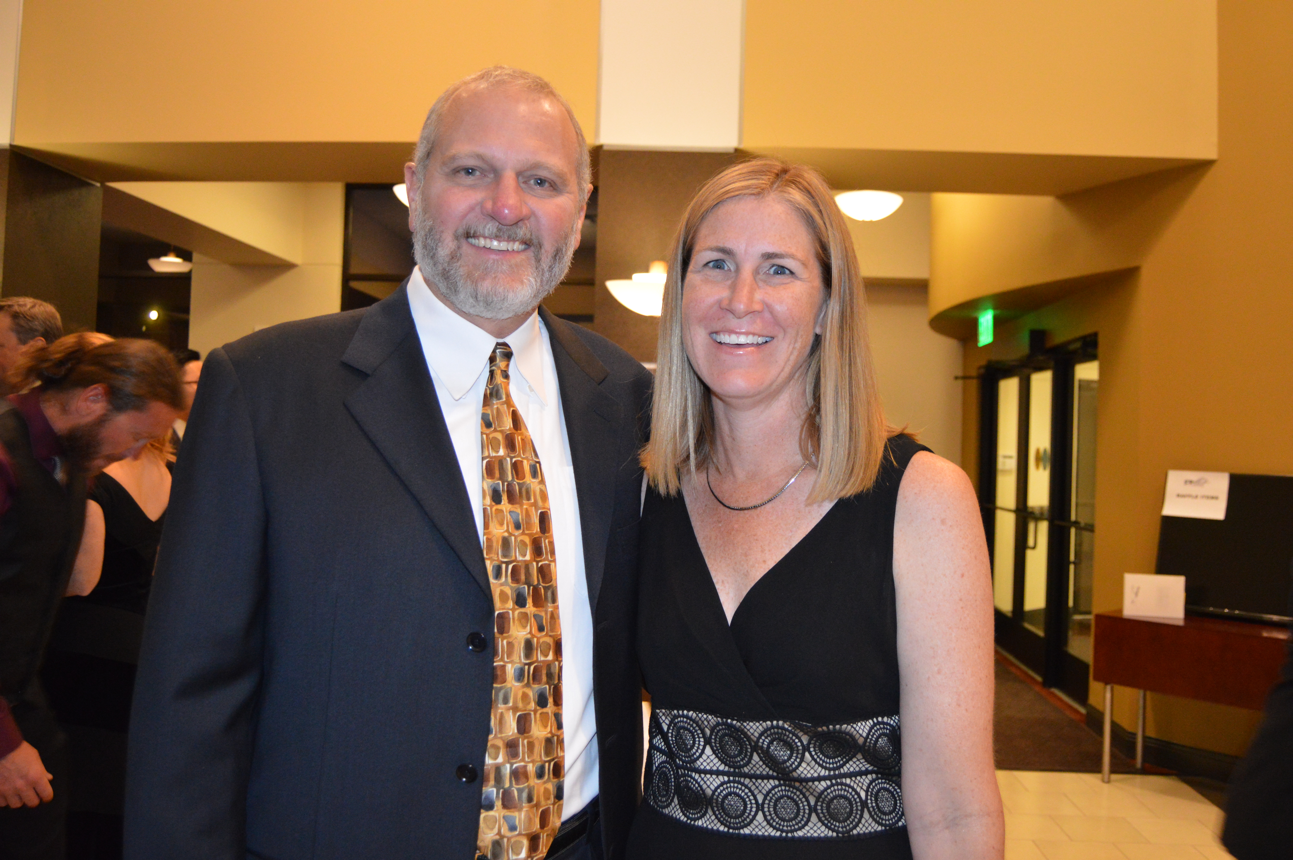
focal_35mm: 28
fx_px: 1023
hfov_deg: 64.6
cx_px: 646
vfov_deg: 45.6
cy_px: 430
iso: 2000
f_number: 3.5
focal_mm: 19
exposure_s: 1/60
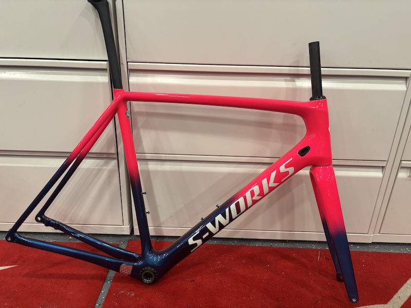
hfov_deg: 67.3
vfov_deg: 53.1
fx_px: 309
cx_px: 206
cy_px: 154
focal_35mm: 26
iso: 125
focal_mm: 5.96
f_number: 1.6
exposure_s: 1/60
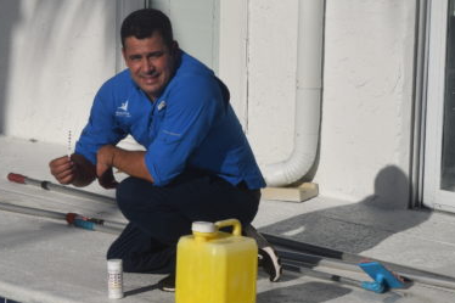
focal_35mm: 167
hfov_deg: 12.3
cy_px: 206
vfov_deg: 8.2
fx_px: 2110
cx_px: 161
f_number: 13
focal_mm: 52
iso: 200
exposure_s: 1/640
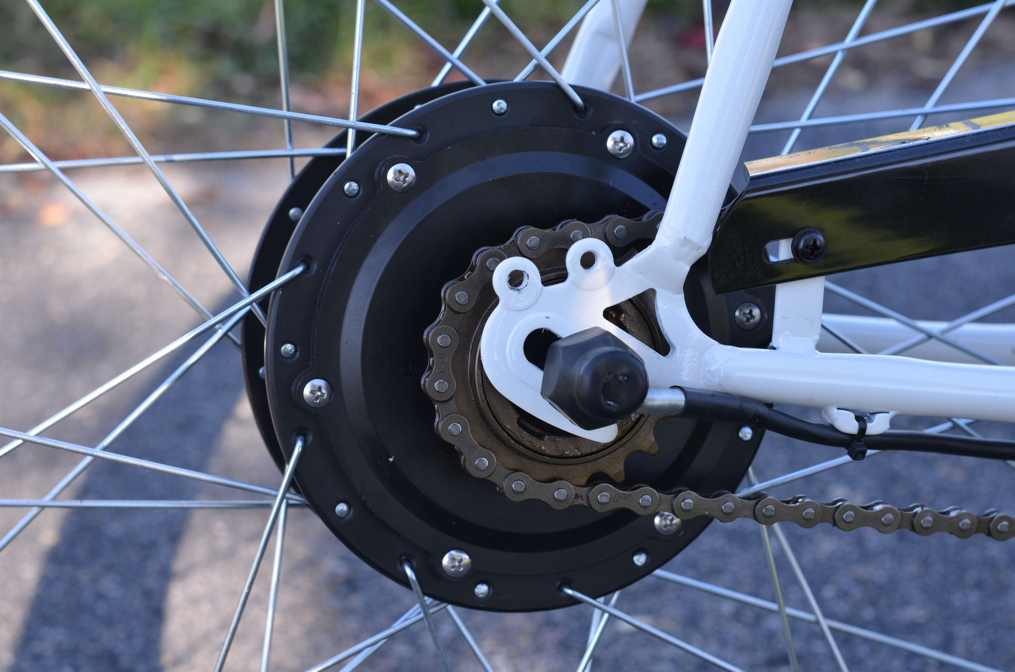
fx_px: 2110
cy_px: 336
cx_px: 508
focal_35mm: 75
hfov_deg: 27.0
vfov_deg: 18.1
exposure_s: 1/125
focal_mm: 50
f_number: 5.6
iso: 200
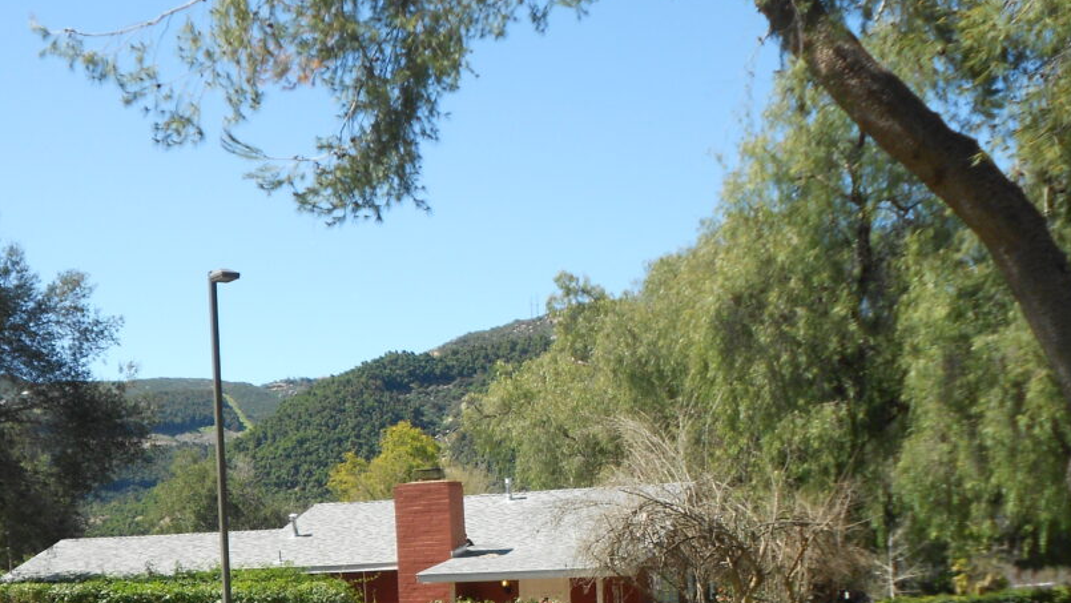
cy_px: 582
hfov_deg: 39.7
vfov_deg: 22.3
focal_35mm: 52
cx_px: 435
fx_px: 1477
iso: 80
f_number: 3.6
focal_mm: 5.8
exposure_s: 1/400
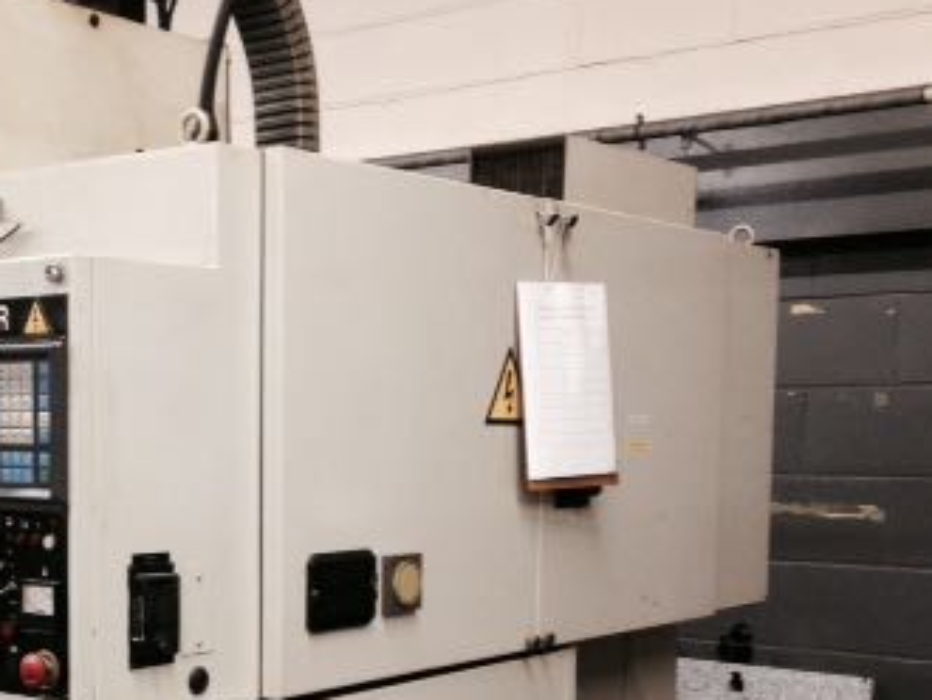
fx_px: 1724
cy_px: 573
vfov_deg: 22.6
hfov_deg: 29.6
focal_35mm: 64
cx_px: 201
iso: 160
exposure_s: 1/20
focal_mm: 4.12
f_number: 2.4
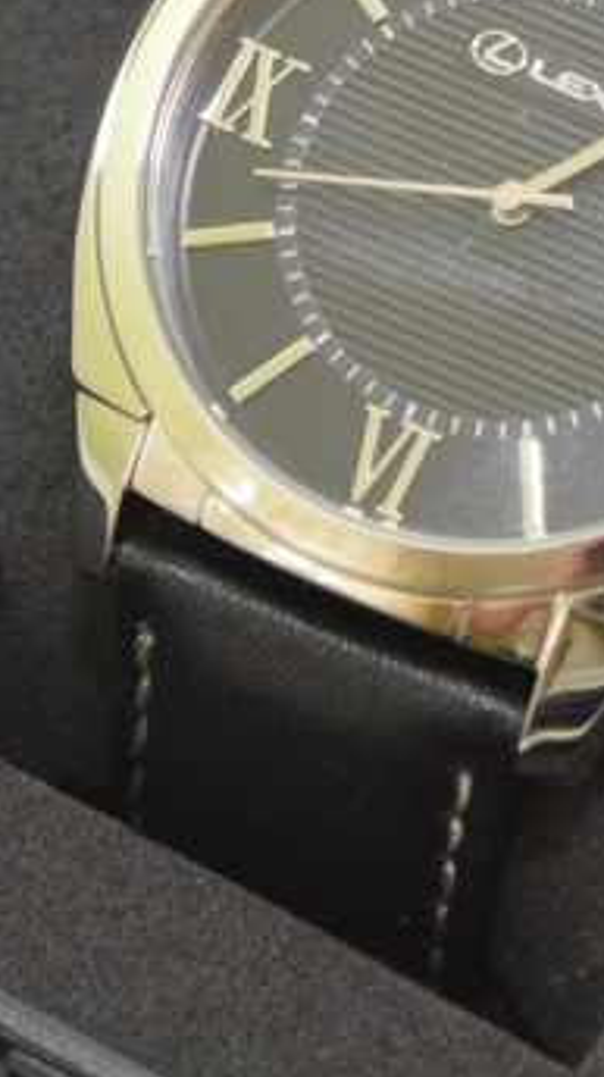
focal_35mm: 252
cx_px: 535
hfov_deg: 4.8
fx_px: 7176
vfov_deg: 8.6
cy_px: 177
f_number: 5.6
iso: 3200
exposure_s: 1/60
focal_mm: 55
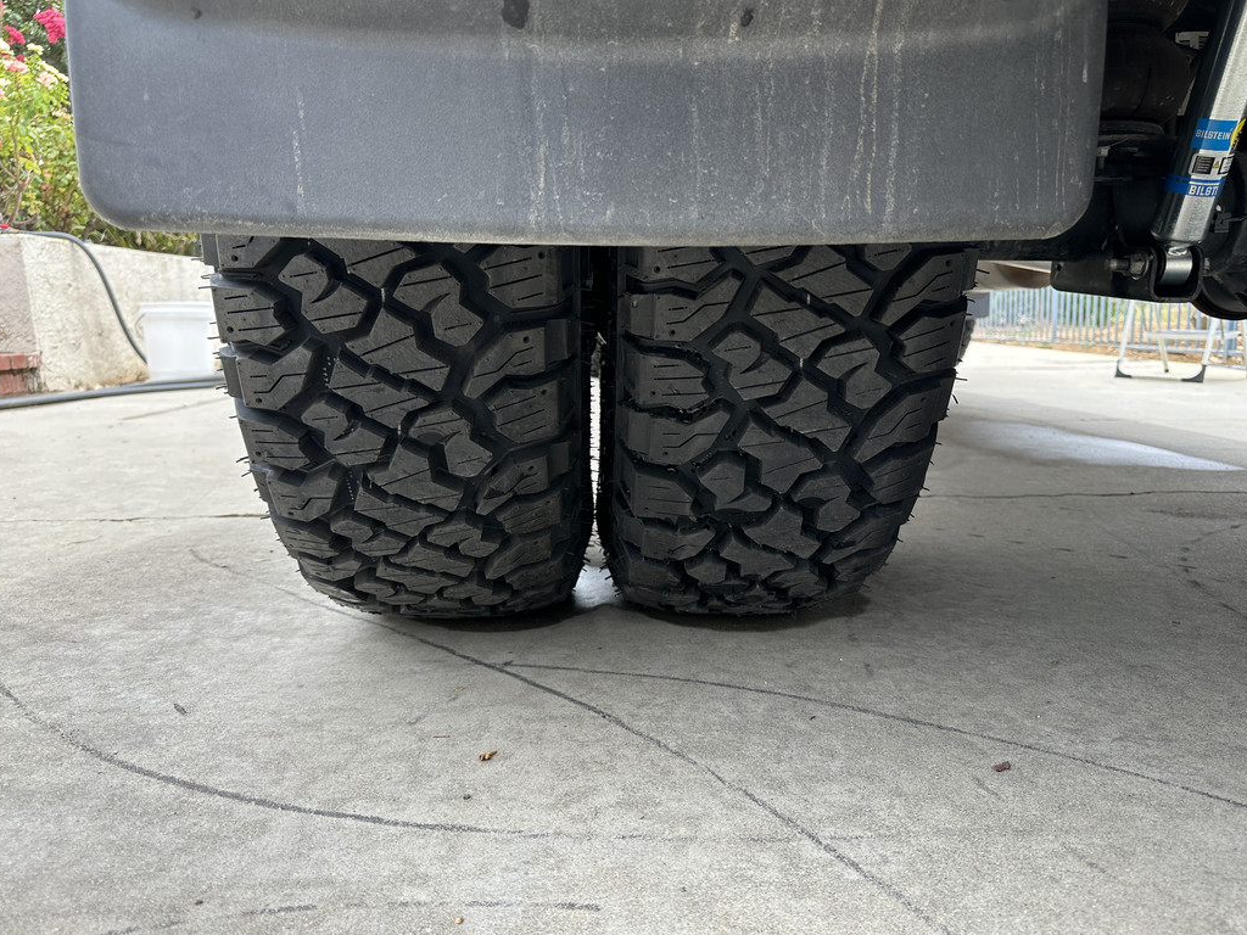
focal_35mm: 25
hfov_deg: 69.4
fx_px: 901
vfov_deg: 54.9
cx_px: 636
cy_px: 466
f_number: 1.78
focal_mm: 6.86
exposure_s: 1/779
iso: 80
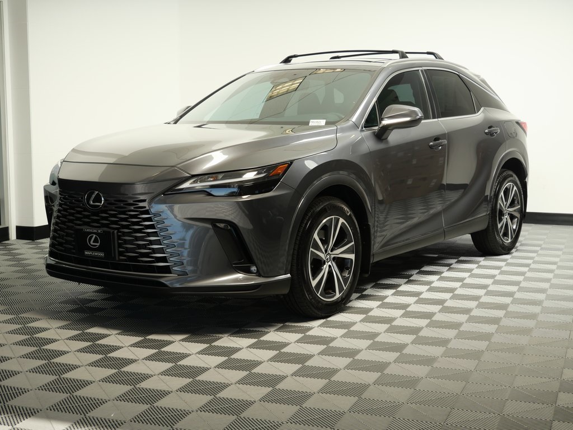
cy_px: 215
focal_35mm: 46
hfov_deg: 41.2
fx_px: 761
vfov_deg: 31.5
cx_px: 286
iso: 250
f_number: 4.5
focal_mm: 23
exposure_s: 1/250
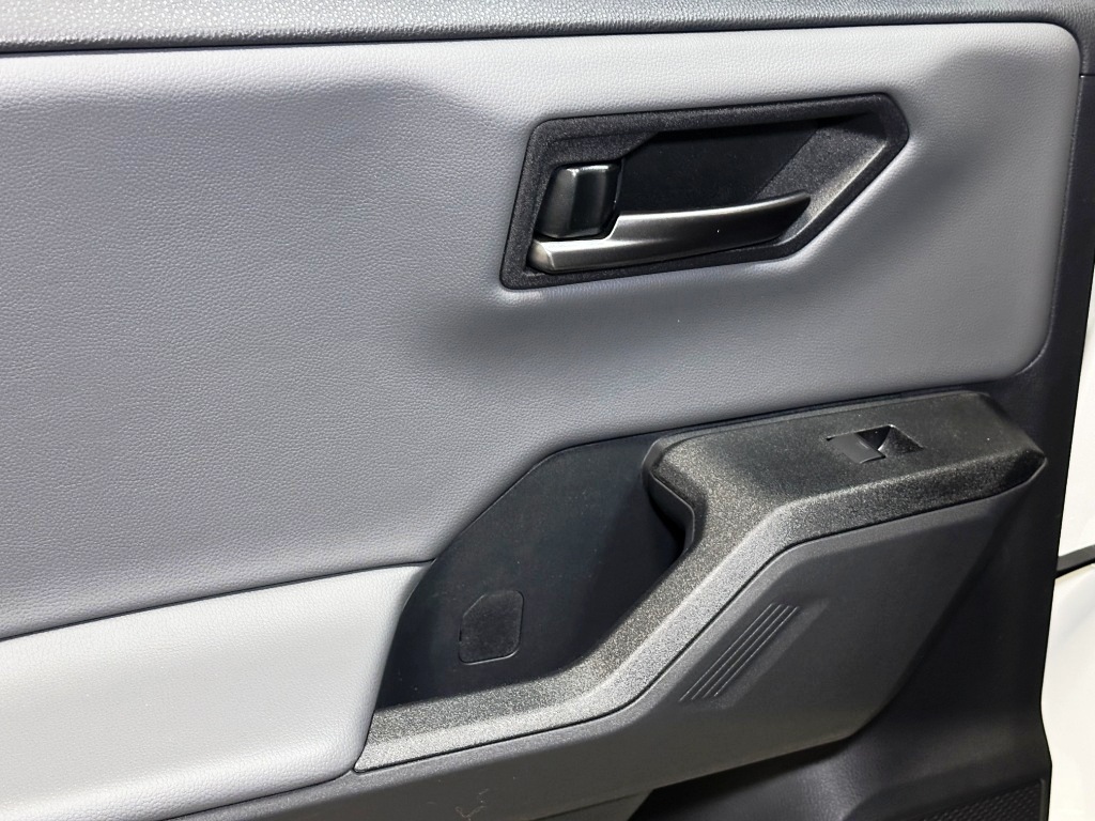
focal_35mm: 48
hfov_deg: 39.7
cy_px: 410
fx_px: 1518
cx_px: 548
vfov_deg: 30.3
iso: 500
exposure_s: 1/30
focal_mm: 6.86
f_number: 1.78
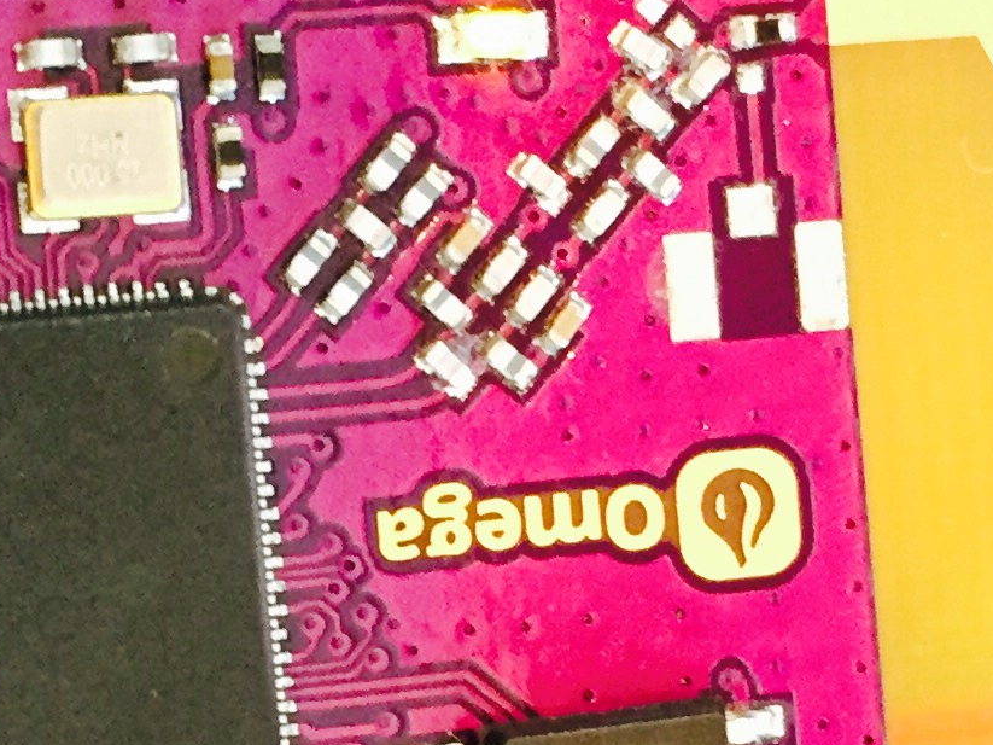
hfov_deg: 17.1
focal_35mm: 115
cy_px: 545
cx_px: 522
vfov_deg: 12.8
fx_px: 3298
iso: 250
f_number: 2.2
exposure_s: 1/17
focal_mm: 4.15
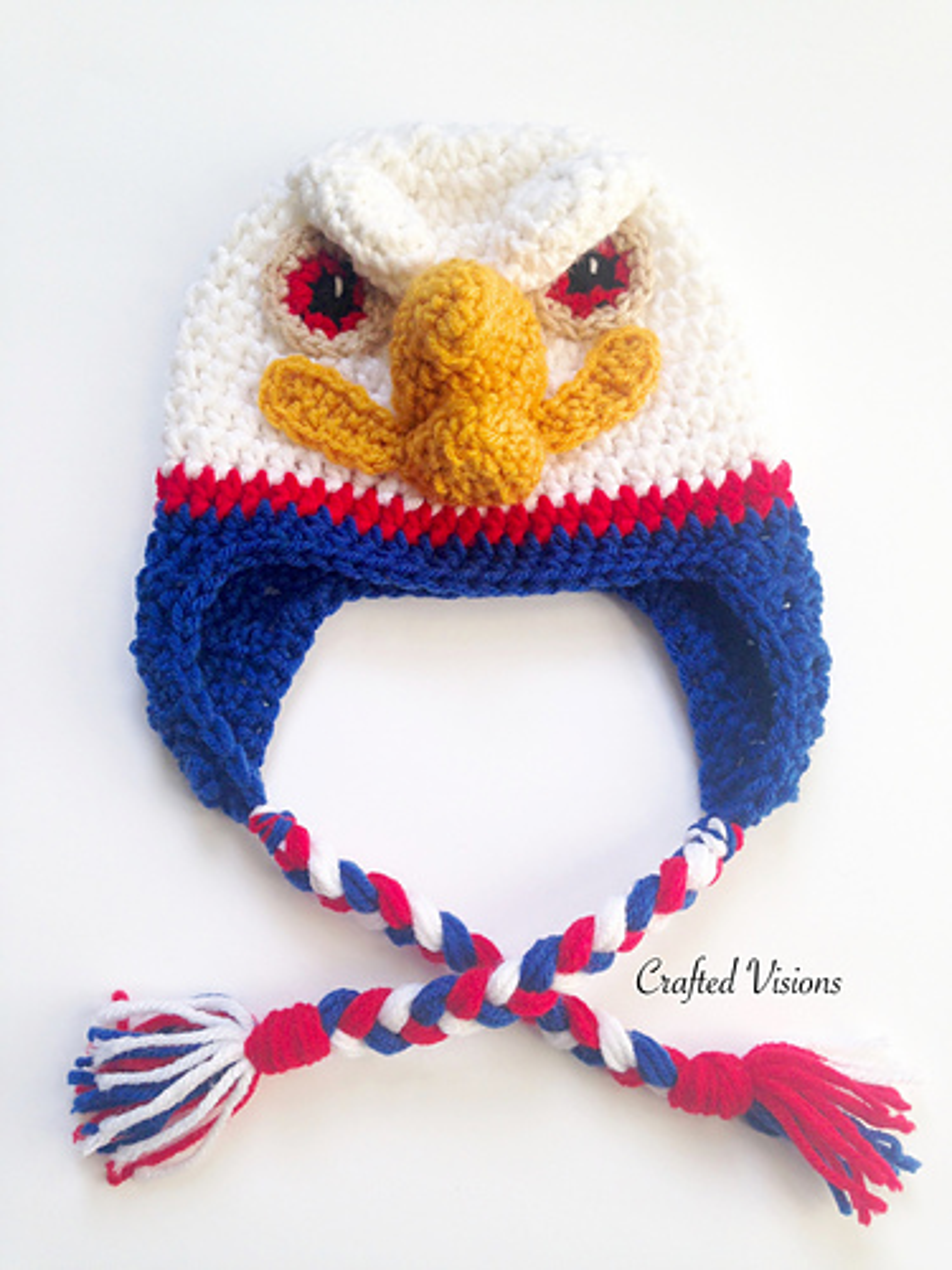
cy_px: 635
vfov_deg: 55.4
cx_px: 476
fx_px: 1210
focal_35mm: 33
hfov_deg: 42.9
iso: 50
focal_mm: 4.12
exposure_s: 1/131
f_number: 2.4
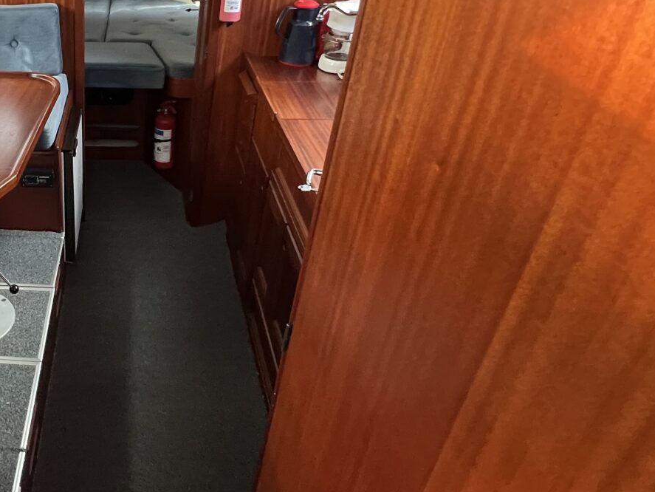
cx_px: 69
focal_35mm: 30
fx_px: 568
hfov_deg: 52.8
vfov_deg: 46.7
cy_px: 211
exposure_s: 1/60
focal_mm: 1.57
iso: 500
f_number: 1.8
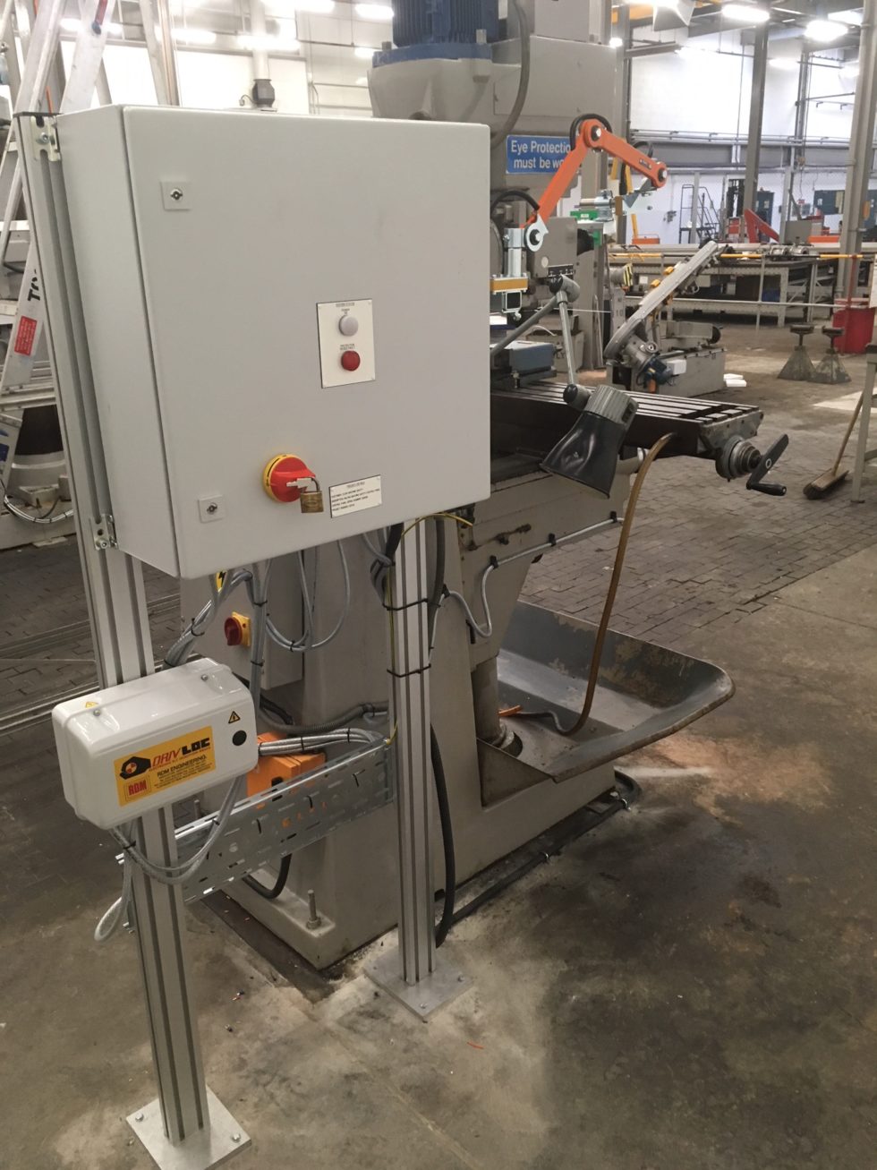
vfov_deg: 61.7
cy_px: 585
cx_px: 438
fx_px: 980
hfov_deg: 48.2
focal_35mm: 29
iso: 160
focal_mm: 4.15
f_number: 2.2
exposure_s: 1/33
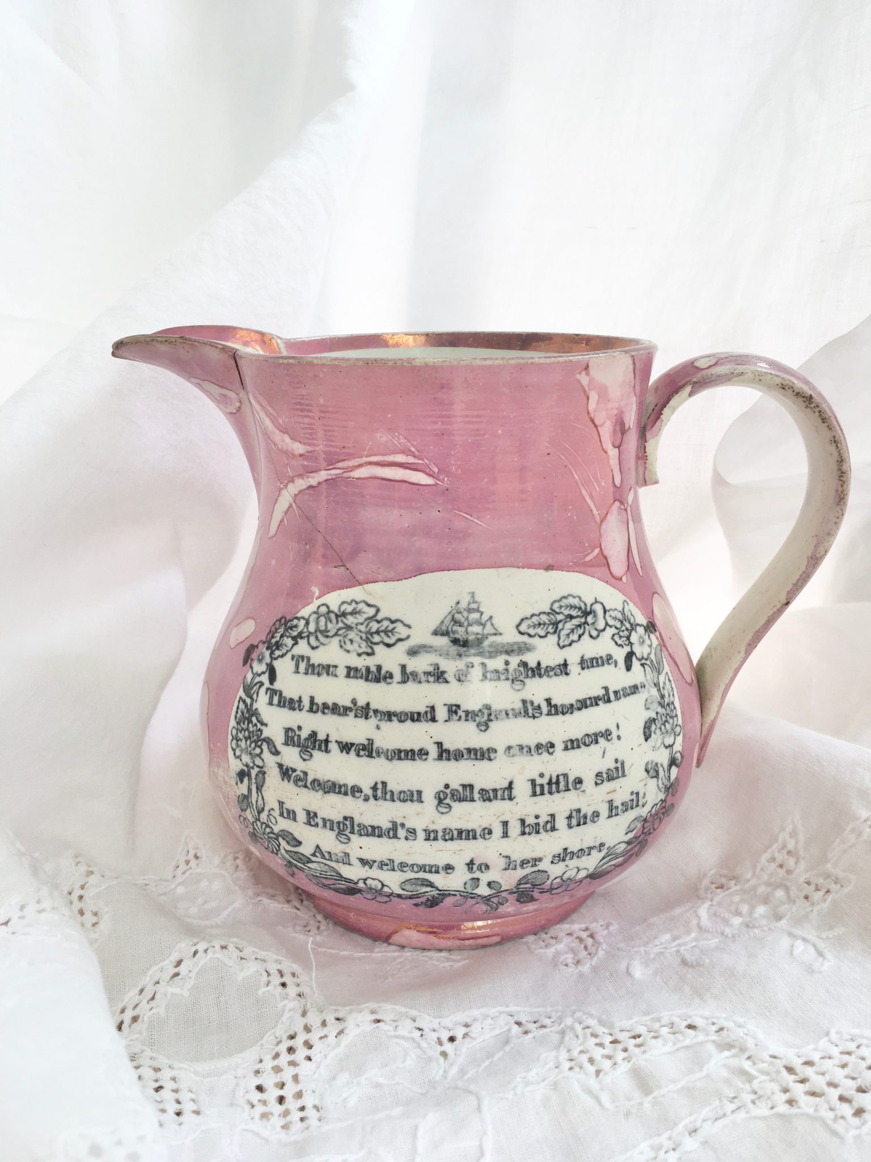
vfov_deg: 61.7
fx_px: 973
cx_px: 436
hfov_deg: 48.2
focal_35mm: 29
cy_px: 581
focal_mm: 4.15
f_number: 2.2
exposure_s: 1/170
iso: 25
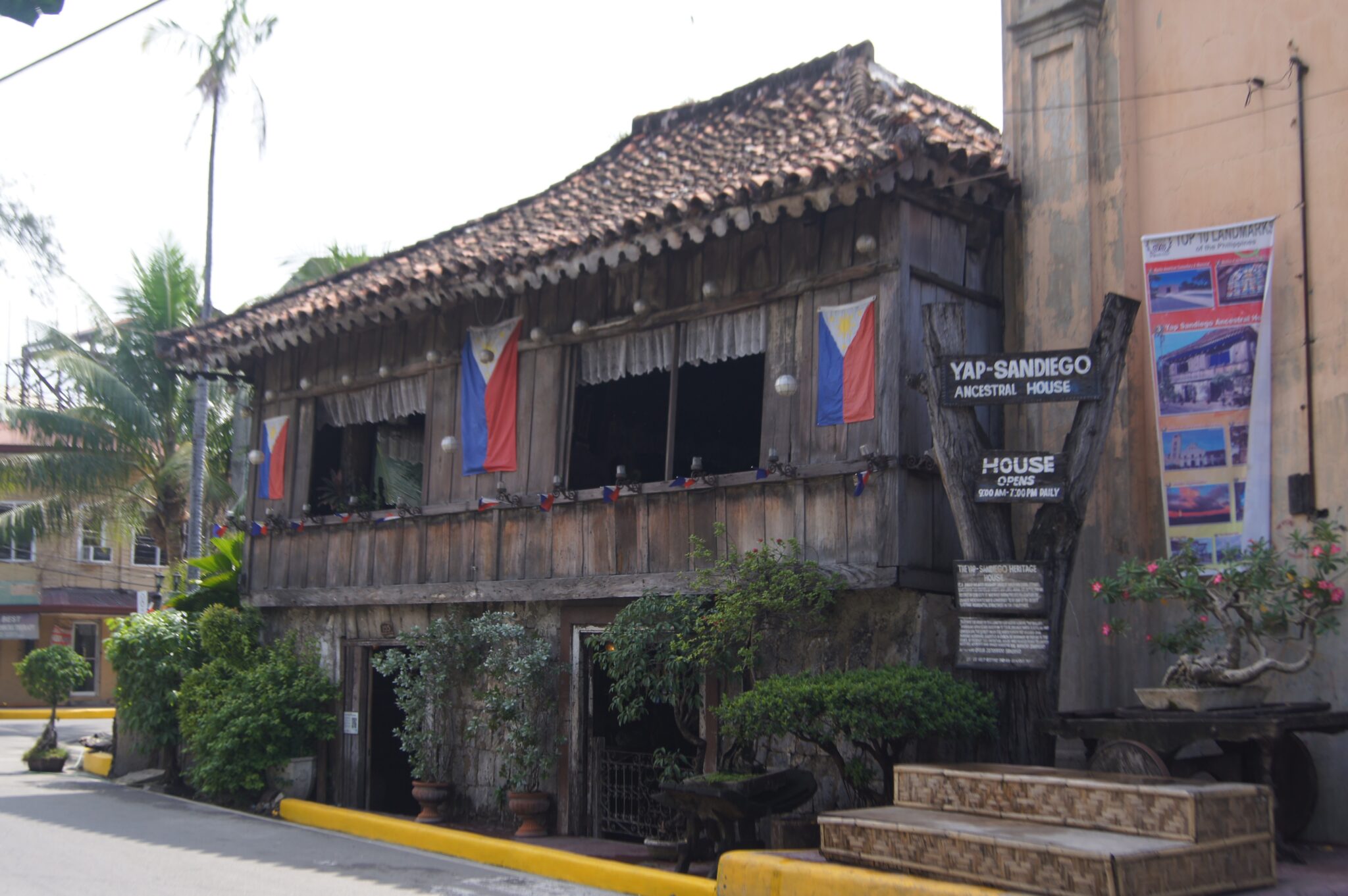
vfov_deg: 31.8
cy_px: 448
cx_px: 674
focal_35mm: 42
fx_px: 1571
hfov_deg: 46.4
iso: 100
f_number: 5.6
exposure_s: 1/200
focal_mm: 28
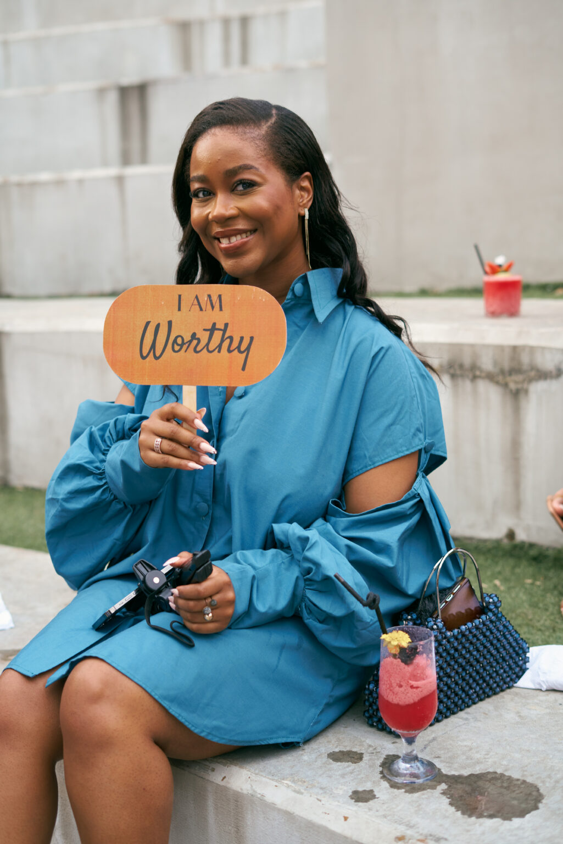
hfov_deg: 27.0
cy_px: 422
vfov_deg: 39.6
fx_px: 1172
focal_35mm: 50
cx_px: 282
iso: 500
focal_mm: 50
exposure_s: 1/160
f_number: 2.8
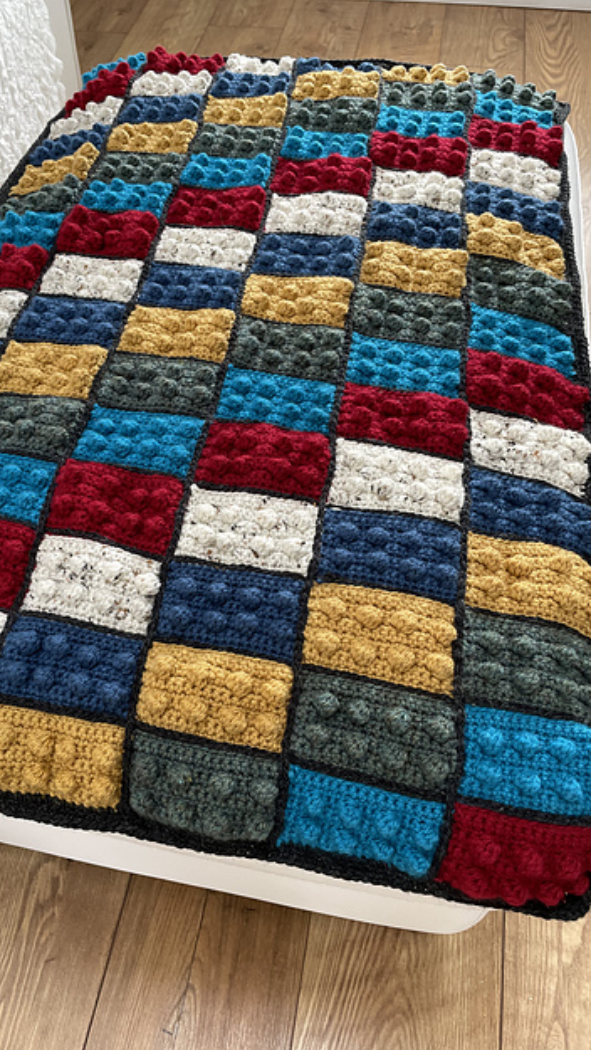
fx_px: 807
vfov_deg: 66.0
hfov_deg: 40.1
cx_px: 242
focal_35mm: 29
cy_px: 529
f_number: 1.6
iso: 125
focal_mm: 4.2
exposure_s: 1/121
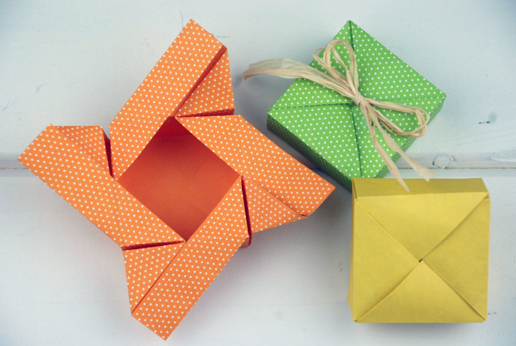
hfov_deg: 15.2
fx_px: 1937
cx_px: 258
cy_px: 173
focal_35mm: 135
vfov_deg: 10.2
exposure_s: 1/125
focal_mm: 90
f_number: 5.6
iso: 800
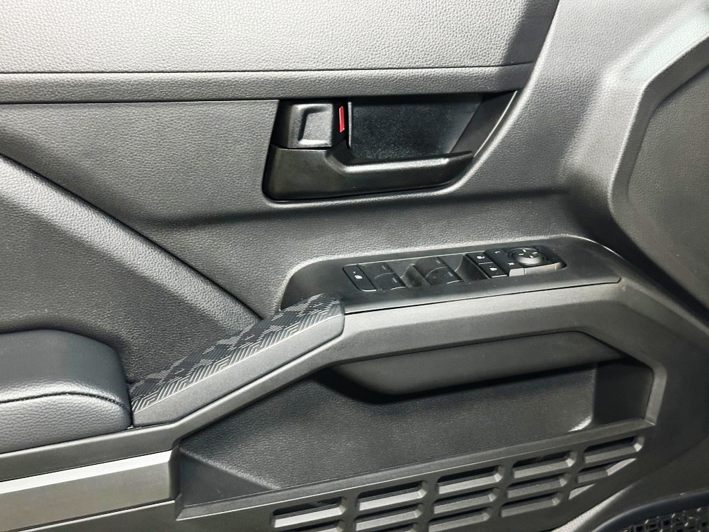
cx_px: 354
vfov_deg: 30.3
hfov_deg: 39.7
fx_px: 983
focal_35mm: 48
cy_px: 266
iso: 640
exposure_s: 1/30
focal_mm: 6.86
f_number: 1.78
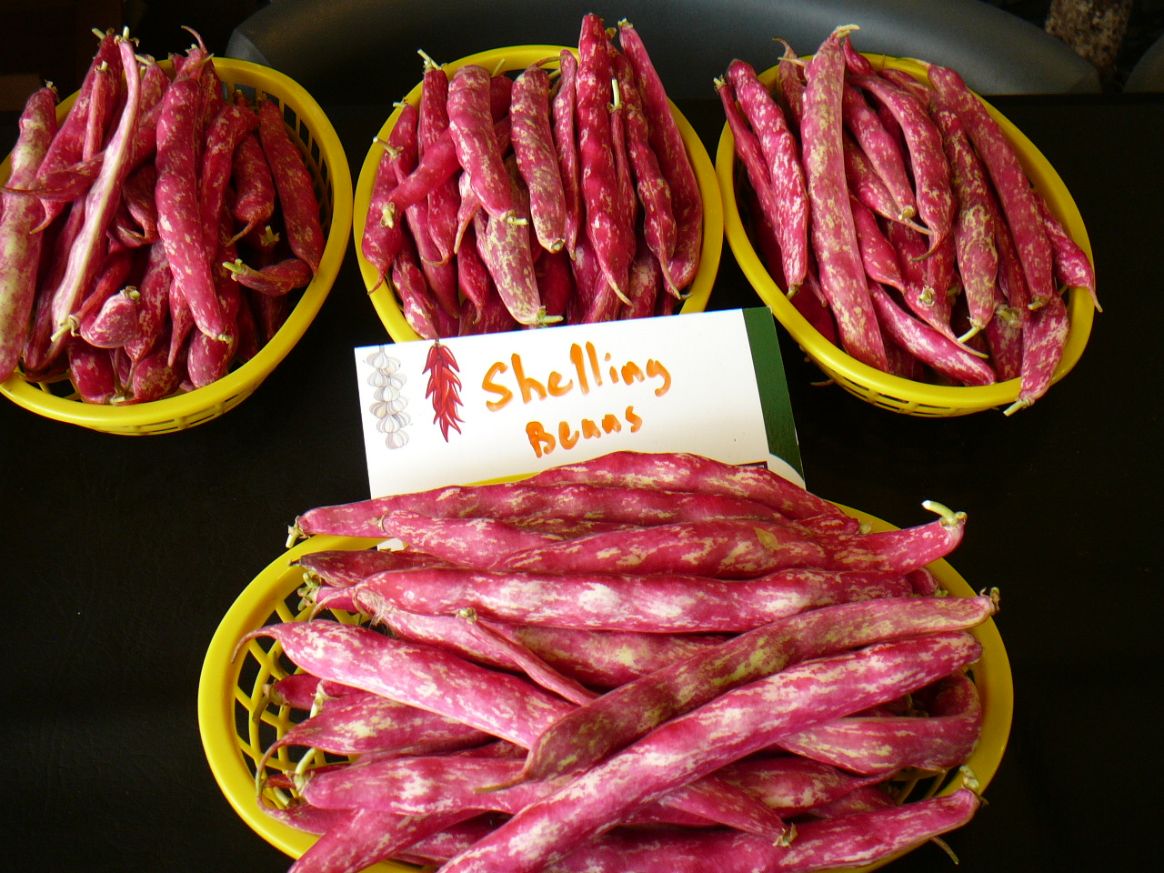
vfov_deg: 40.7
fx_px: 1177
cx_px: 582
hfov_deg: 52.6
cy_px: 436
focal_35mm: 35
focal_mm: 5.2
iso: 100
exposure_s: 1/40
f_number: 2.8
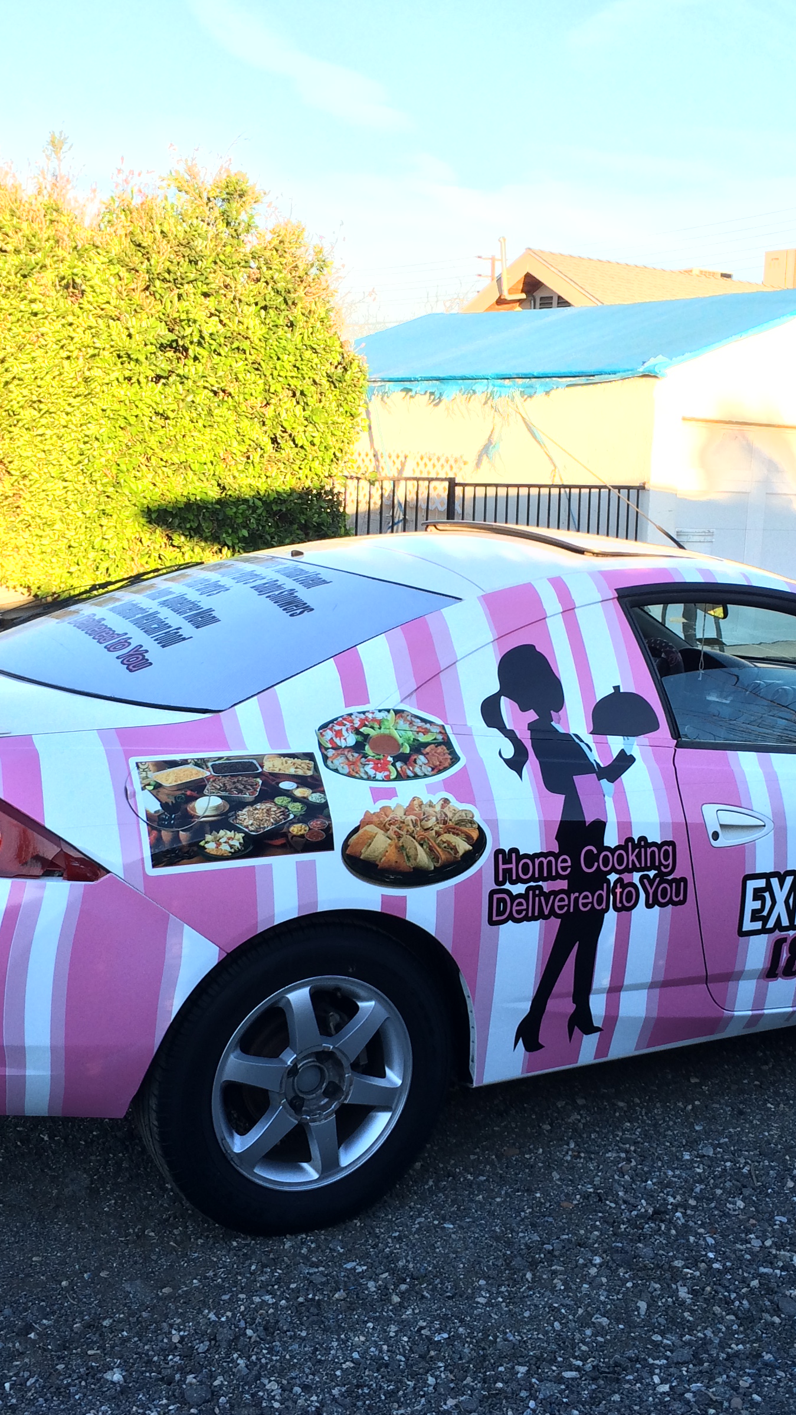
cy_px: 721
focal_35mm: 43
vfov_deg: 47.4
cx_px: 467
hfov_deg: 27.7
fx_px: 1613
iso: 32
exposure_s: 1/135
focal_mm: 4.15
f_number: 2.2
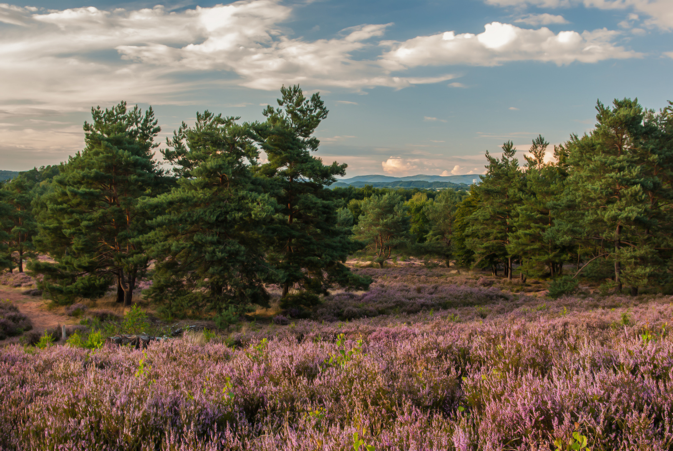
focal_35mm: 39
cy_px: 226
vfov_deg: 34.3
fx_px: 730
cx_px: 336
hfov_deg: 49.5
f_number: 8
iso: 200
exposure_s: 1/20
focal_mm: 26.25
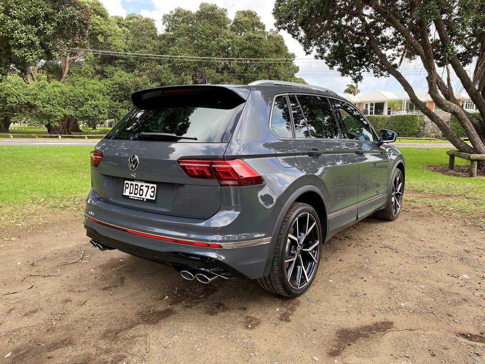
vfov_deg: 53.1
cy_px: 182
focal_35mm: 26
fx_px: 364
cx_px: 242
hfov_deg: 67.3
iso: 32
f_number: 1.8
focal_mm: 4.25
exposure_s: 1/282
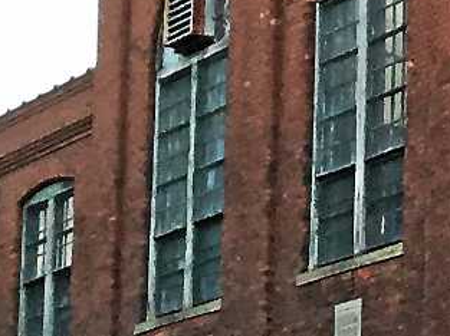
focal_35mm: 190
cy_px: 415
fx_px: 2467
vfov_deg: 7.7
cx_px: 1190
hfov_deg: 9.1
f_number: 2.2
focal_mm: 4.15
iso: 80
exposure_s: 1/30
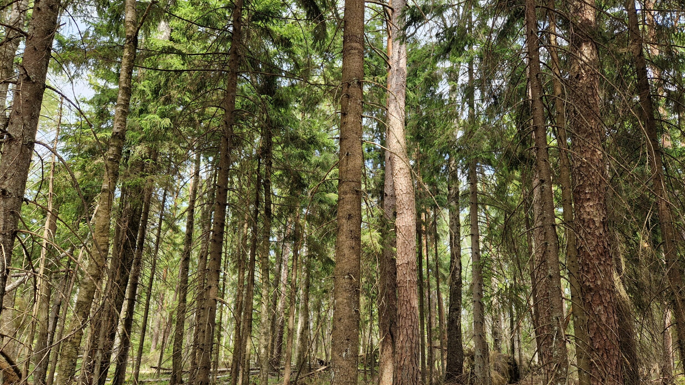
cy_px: 212
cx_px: 347
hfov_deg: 71.9
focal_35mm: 26
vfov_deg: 44.3
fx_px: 472
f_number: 1.8
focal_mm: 5.4
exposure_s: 1/180
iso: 50
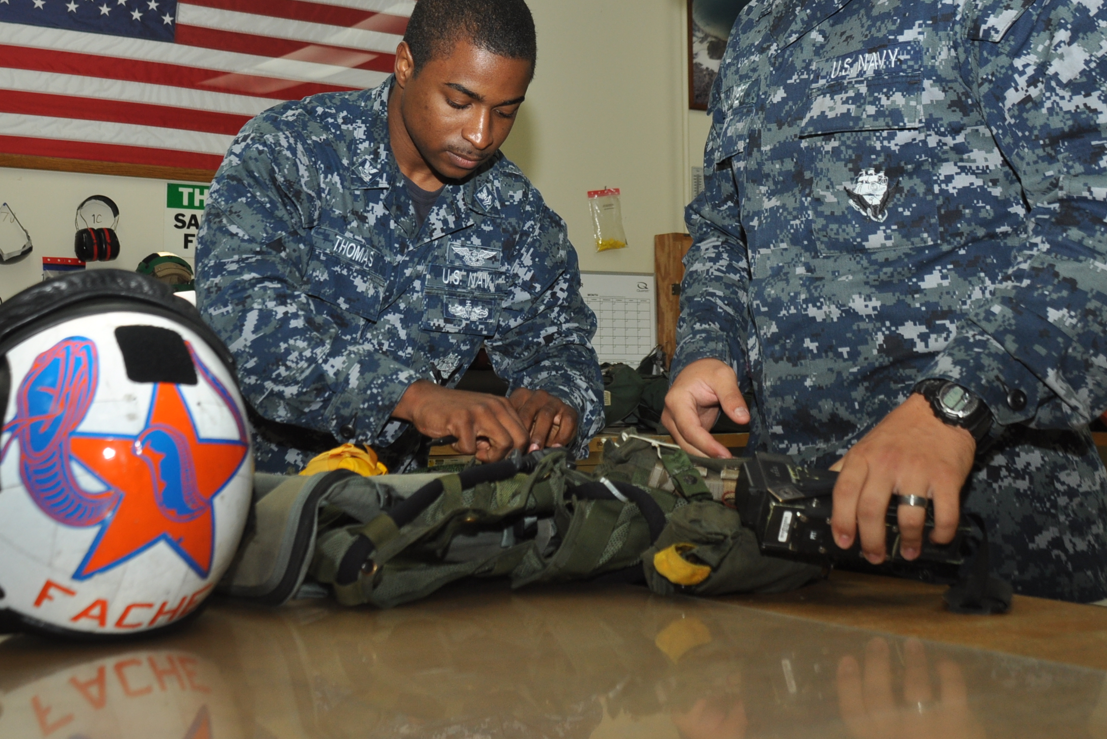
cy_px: 248
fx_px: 1445
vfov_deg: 28.5
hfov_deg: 41.9
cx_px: 509
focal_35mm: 47
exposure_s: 1/60
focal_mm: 22
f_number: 4.5
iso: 320
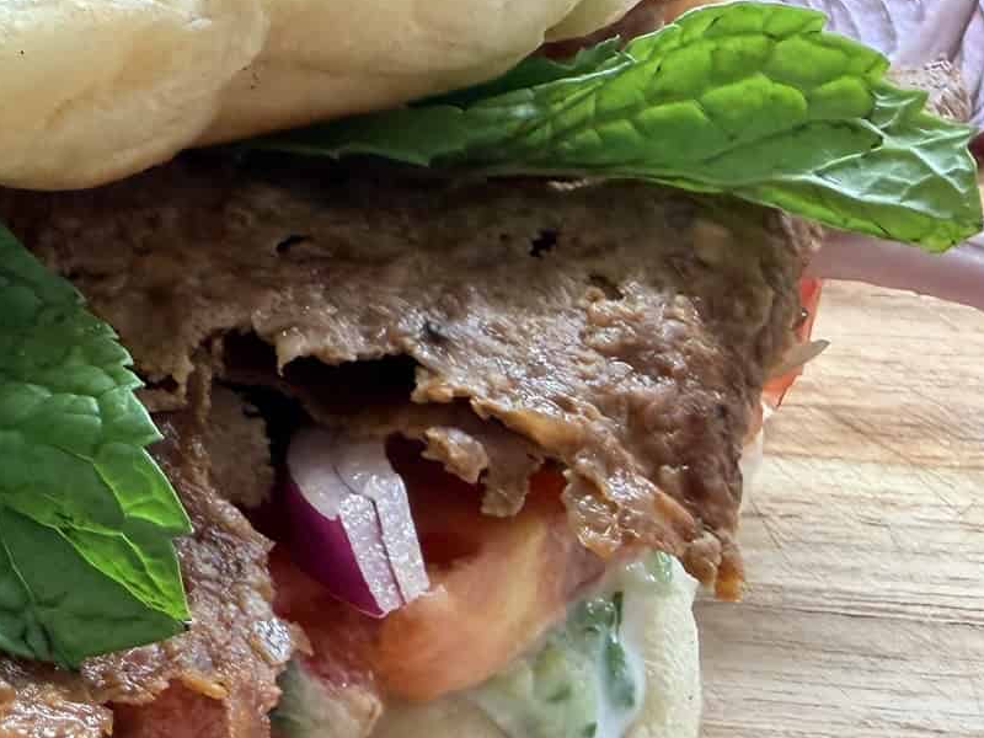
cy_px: 619
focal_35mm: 60
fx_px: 1706
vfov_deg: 23.9
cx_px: 44
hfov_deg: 30.3
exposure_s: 1/60
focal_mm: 2.2
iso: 200
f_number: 2.2
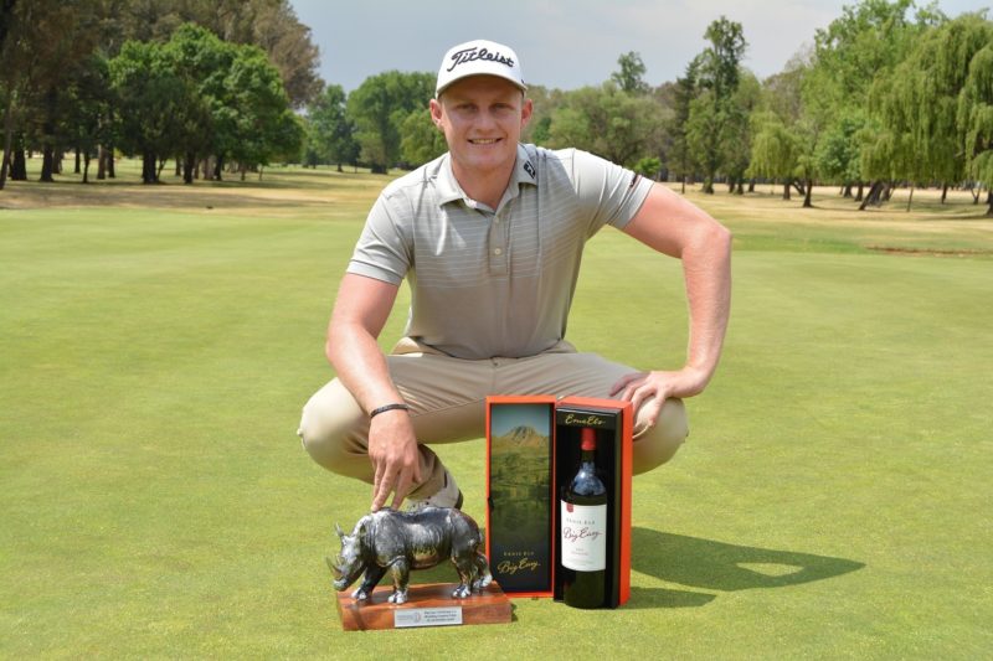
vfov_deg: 28.1
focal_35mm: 48
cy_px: 330
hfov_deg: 41.1
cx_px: 496
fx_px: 1324
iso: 400
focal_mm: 32
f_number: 6.3
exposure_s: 1/1000
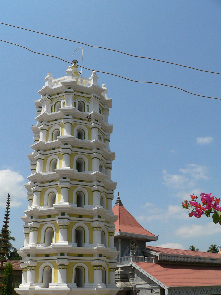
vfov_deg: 51.4
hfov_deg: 39.7
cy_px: 148
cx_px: 110
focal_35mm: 36
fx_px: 306
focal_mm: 6
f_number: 5.6
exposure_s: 1/500
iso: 80
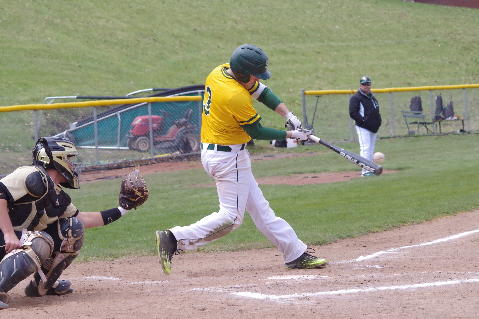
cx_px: 240
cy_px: 160
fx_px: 1597
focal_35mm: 120
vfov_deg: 11.4
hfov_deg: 17.1
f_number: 8
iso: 1600
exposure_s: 1/3200
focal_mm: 80
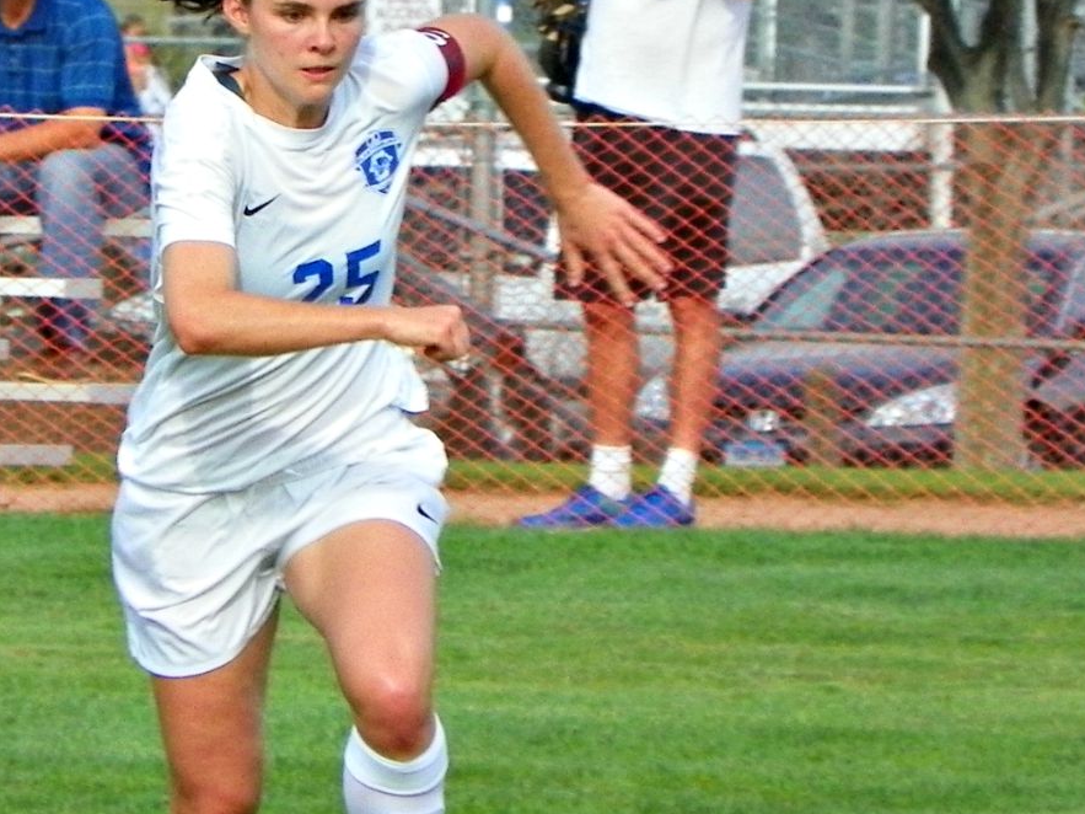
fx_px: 20120
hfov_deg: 3.1
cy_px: 510
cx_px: 281
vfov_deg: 2.3
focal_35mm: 642
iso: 125
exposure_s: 1/500
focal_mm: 72.7
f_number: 5
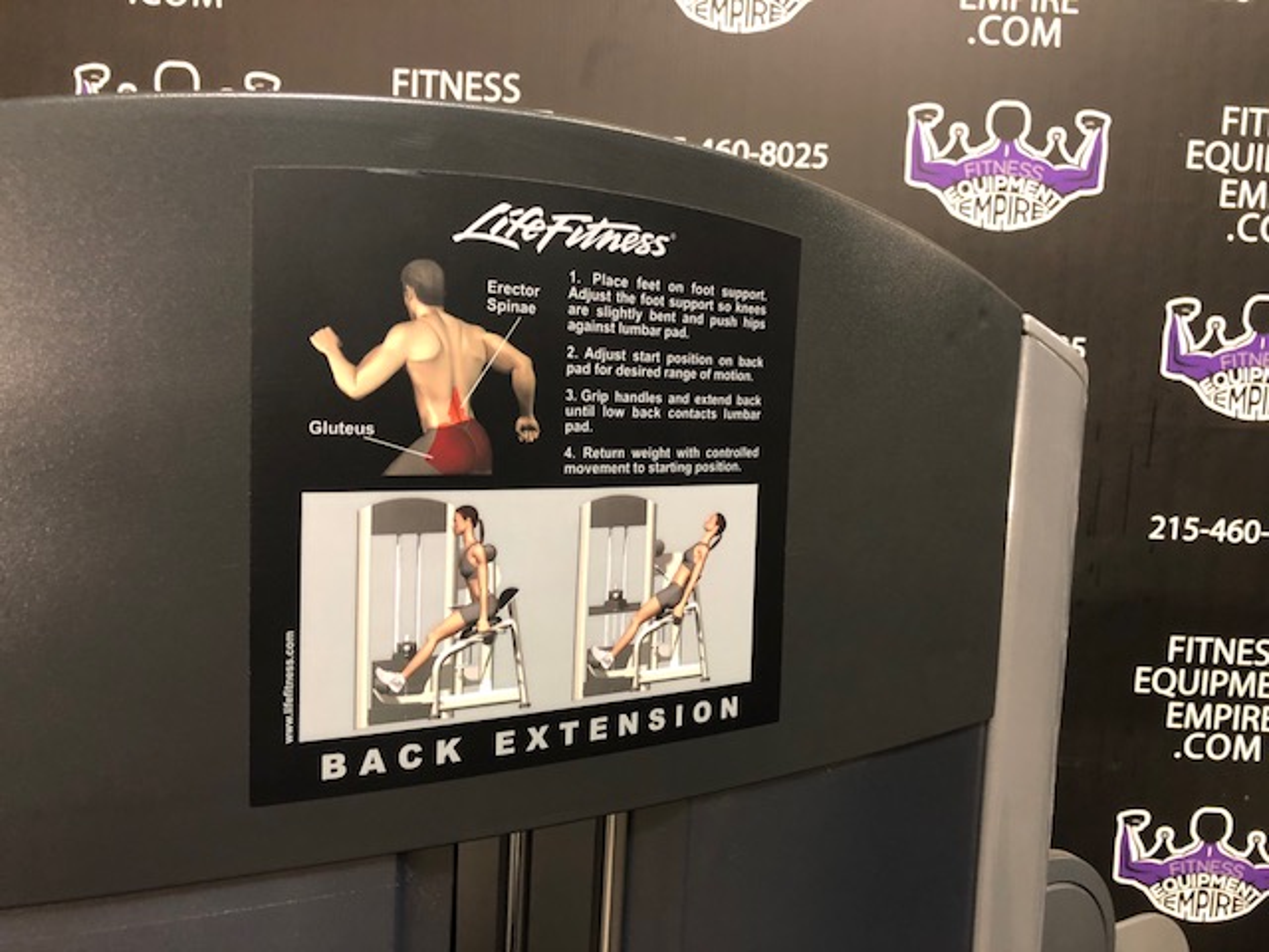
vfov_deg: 48.2
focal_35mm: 29
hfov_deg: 61.7
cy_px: 476
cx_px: 634
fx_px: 1063
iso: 100
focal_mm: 3.99
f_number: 1.8
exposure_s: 1/9
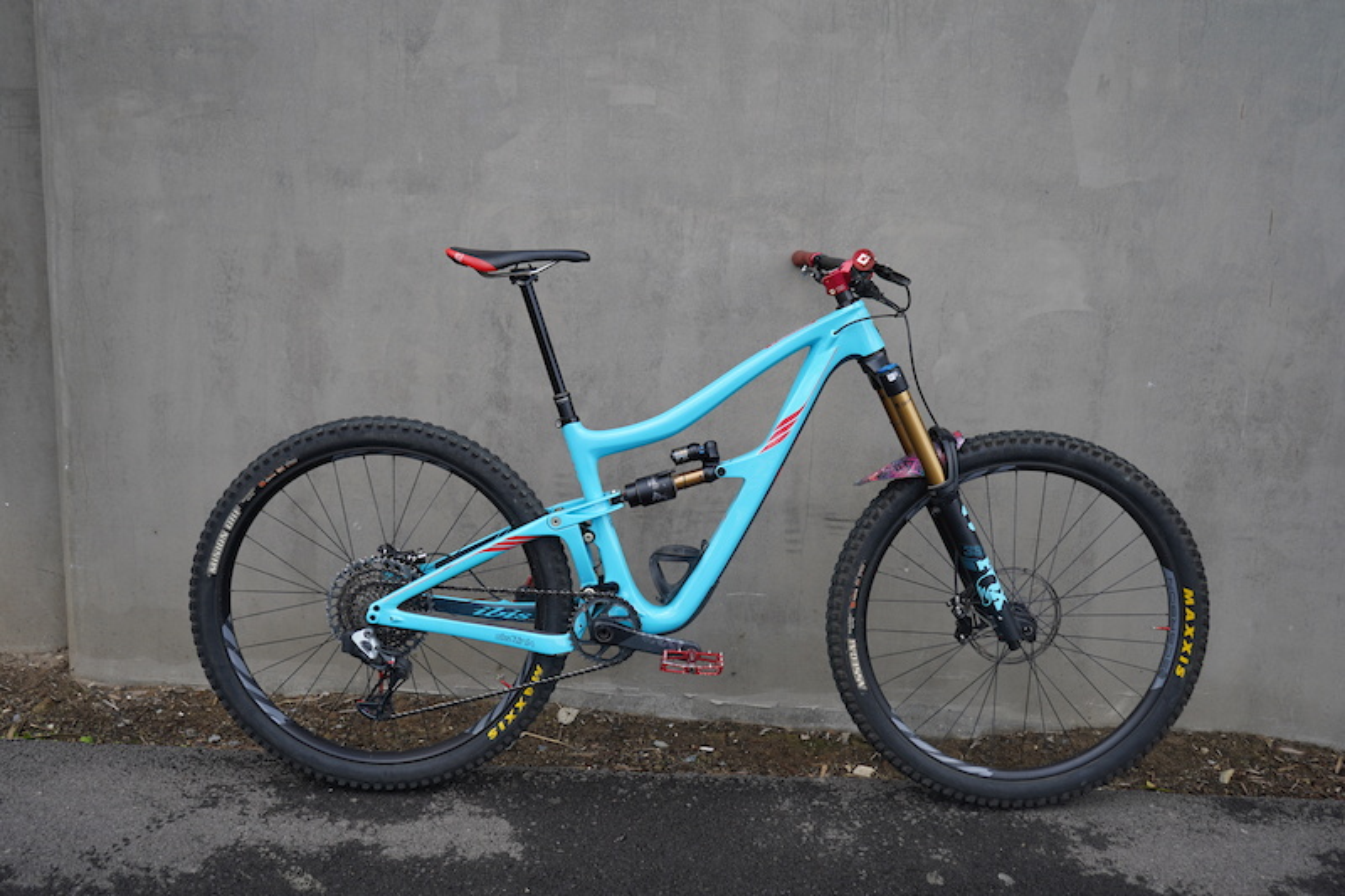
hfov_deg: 50.7
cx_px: 672
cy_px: 448
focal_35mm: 38
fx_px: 1419
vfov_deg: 35.0
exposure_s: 1/160
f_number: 4
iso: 100
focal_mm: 38
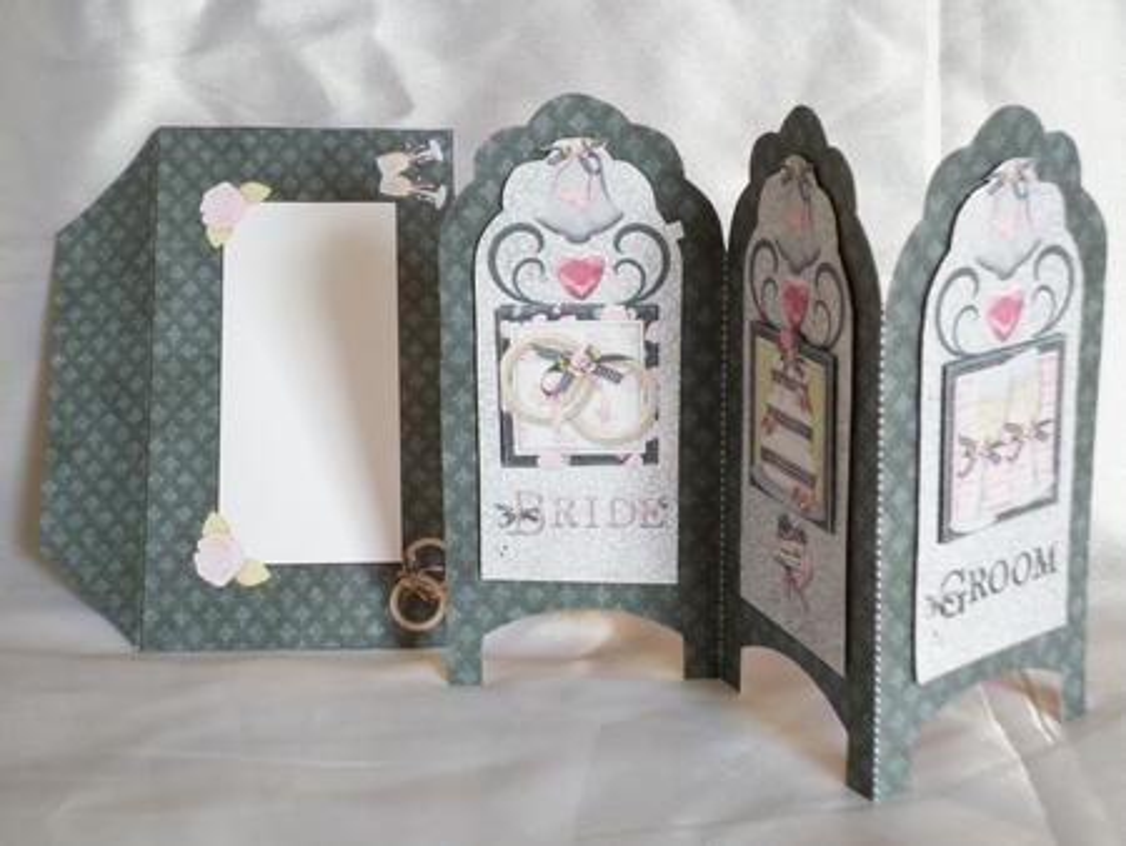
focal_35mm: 53
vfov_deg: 27.5
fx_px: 1725
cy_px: 423
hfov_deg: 36.2
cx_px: 563
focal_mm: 9.5
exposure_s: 1/25
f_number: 4
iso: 200
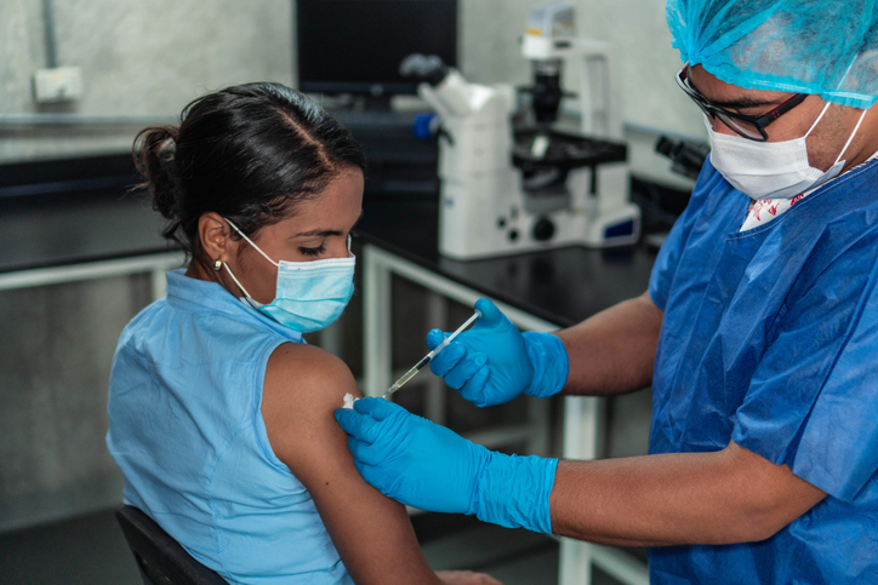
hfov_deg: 37.8
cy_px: 292
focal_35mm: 52
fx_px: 1281
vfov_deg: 25.8
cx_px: 439
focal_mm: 35
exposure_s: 1/100
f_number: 1.8
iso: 400
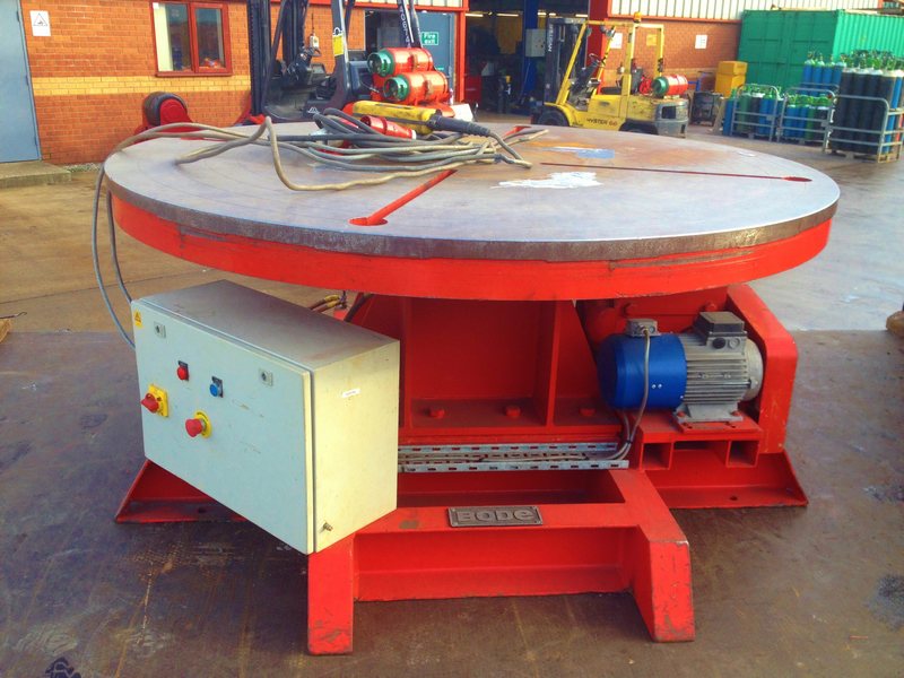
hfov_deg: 52.6
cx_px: 452
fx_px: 914
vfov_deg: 40.7
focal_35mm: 35
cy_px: 339
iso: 50
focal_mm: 4.28
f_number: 2.4
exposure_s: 1/216
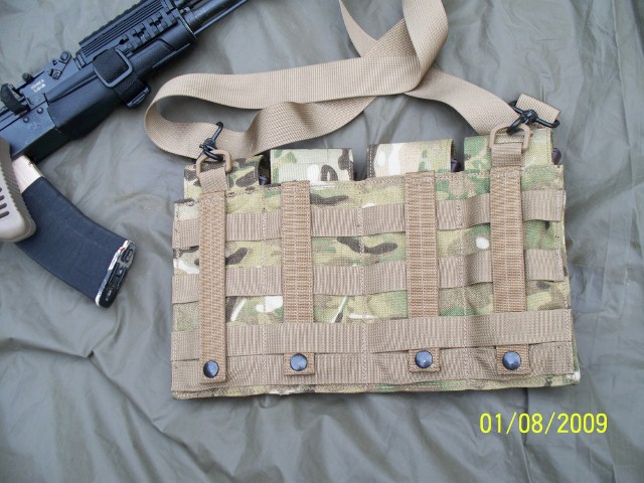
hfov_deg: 40.4
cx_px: 322
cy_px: 242
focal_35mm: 47
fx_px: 874
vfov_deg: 30.9
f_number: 2.9
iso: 64
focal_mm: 9.86
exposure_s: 1/60
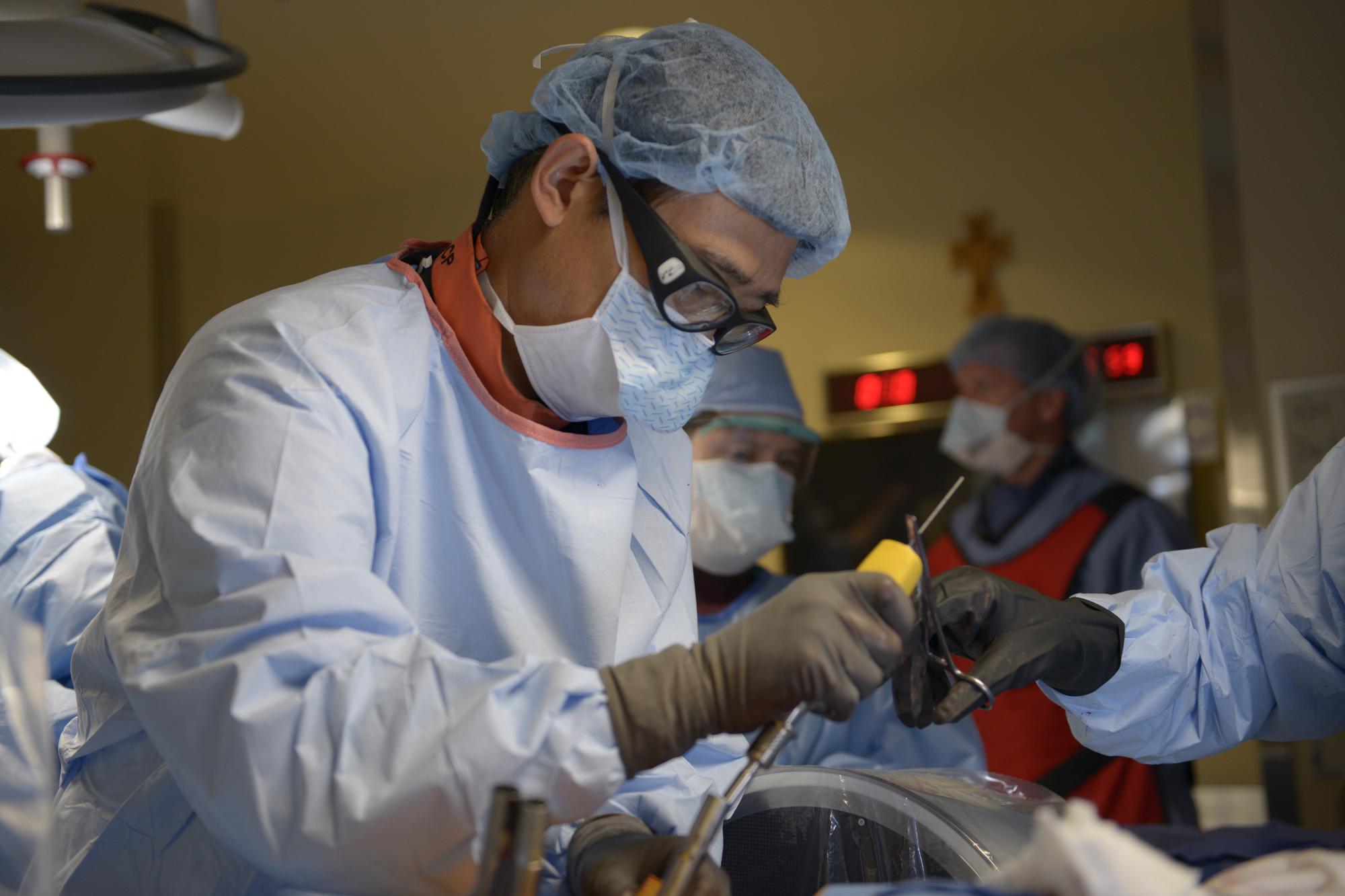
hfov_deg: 41.1
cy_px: 448
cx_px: 672
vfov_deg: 28.1
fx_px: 1793
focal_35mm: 48
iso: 800
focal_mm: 48
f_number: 2.8
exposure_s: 1/160
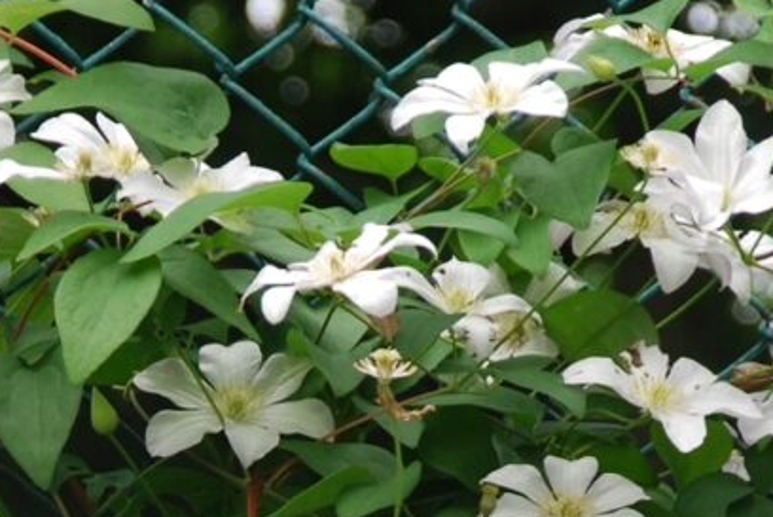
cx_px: -27
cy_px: 894
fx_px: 8748
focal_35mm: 407
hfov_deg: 5.0
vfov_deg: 3.4
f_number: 4.5
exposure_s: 1/250
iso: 200
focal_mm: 72
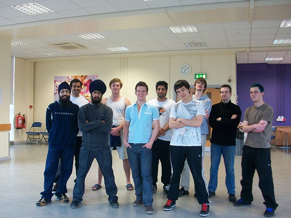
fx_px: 294
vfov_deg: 40.7
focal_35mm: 35
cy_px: 108
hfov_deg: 52.6
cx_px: 148
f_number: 2.8
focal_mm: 5.7
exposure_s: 1/25
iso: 160
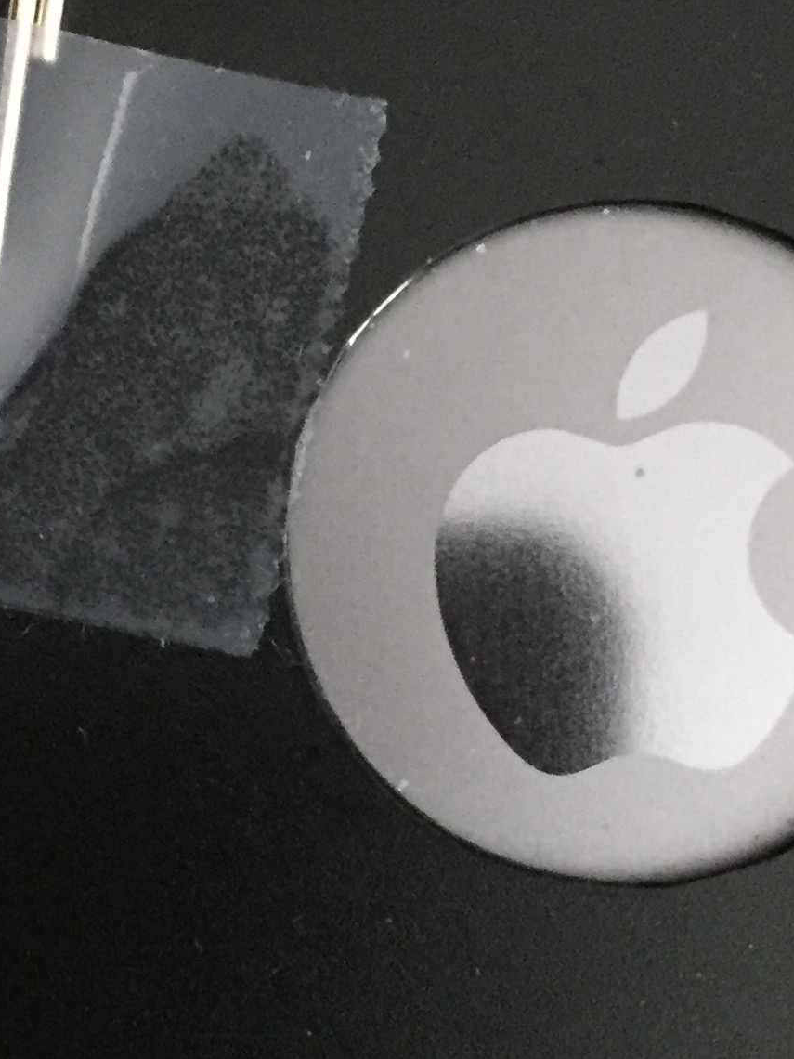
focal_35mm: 83
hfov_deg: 17.8
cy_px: 697
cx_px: 403
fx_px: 2538
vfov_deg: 23.5
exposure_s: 1/17
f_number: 2.2
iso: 250
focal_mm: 4.15
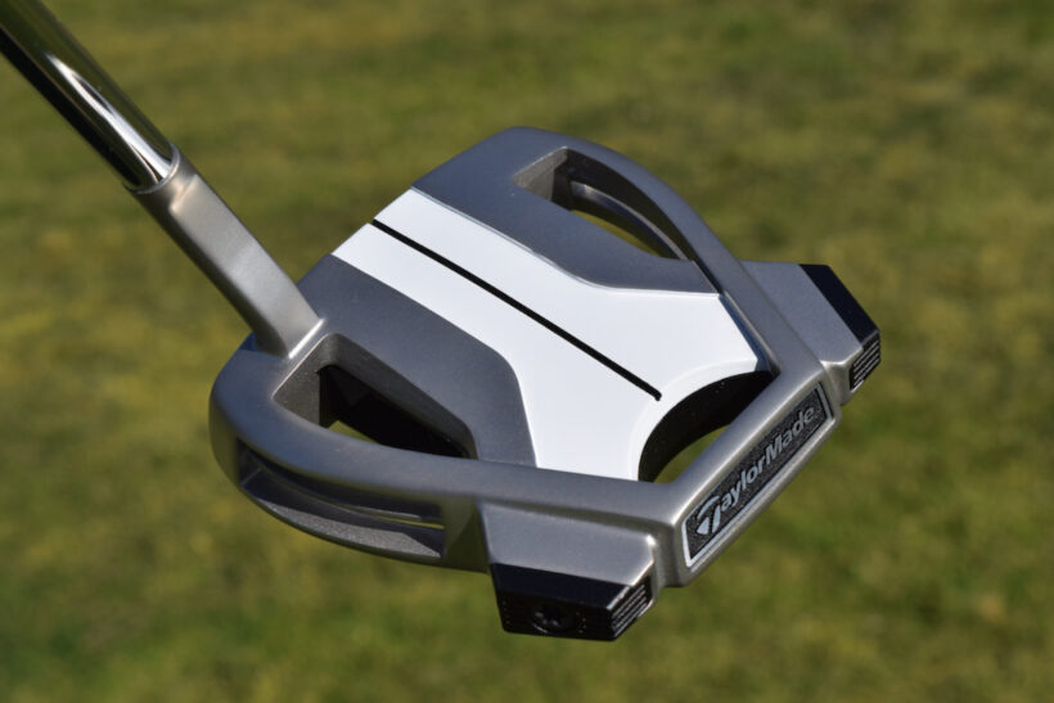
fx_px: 1976
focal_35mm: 68
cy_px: 352
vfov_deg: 20.2
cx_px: 527
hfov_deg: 29.9
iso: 200
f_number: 11
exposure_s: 1/500
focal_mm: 45
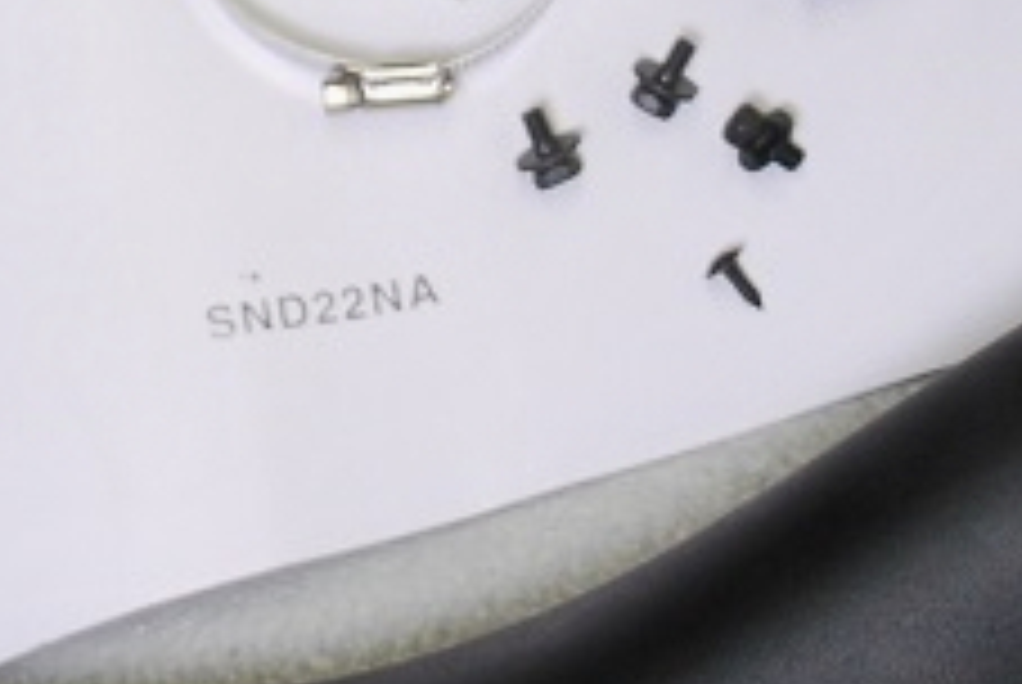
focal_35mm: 215
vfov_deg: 6.4
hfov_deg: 9.5
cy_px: -238
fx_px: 6111
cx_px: 261
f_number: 4.5
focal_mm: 28
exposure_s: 1/30
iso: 200
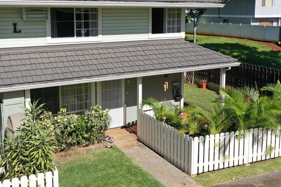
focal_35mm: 41
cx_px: 131
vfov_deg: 32.3
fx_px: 320
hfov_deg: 47.4
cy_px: 61
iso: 100
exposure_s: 1/640
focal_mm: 10.26
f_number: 2.8
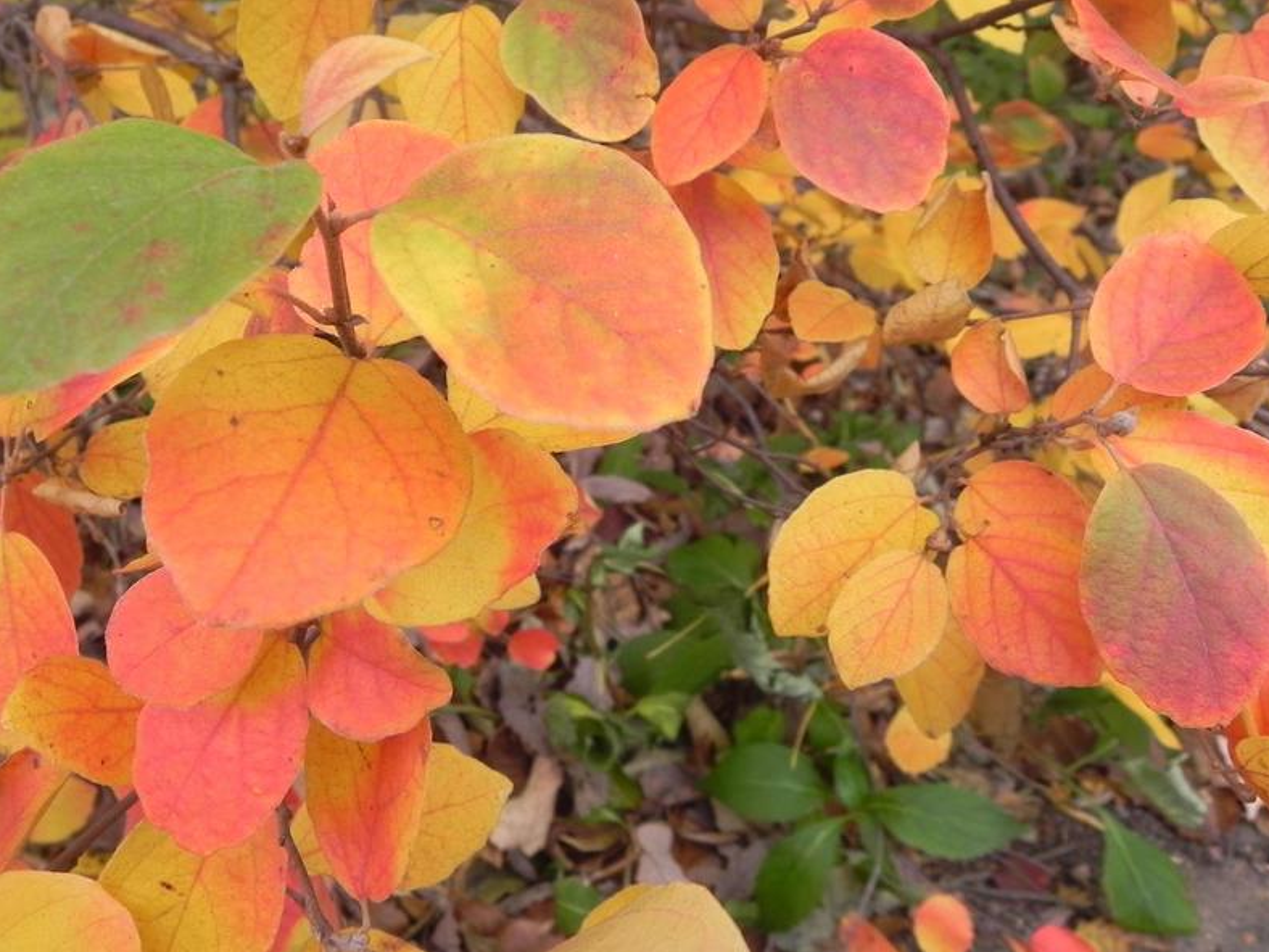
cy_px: 370
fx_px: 1210
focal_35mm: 33
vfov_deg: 42.7
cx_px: 546
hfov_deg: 55.2
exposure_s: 1/145
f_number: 4.5
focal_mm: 4.6
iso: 160
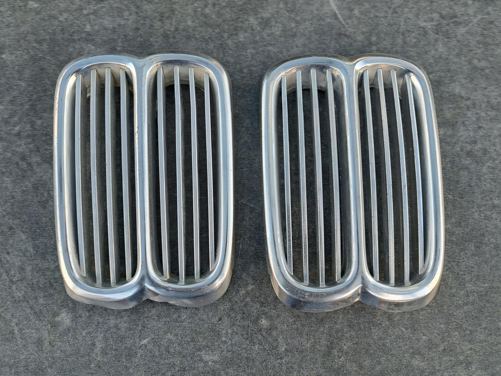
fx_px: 347
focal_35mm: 24
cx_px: 250
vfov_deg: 56.8
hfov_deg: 71.6
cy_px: 188
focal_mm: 5.23
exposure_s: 1/100
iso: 50
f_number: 1.8
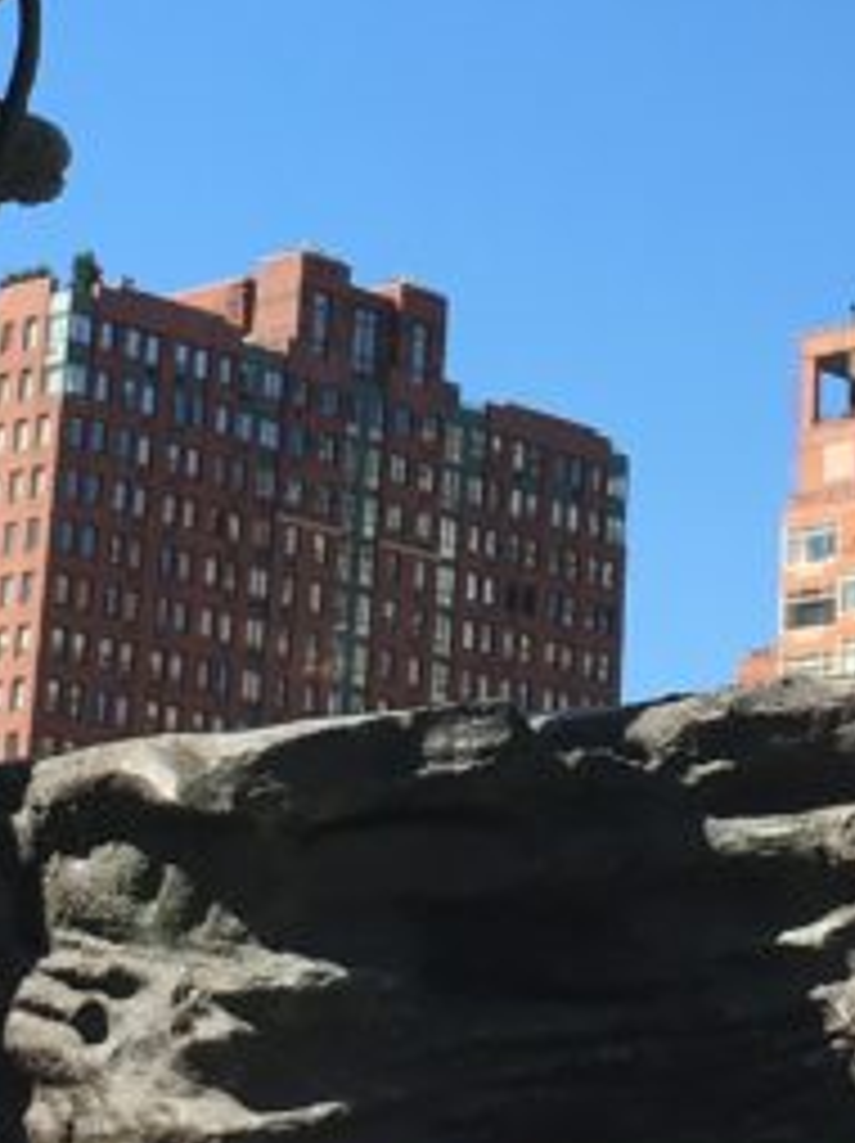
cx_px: 608
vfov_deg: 16.6
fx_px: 3860
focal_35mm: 117
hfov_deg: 12.6
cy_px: 130
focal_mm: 4.15
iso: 25
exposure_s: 1/855
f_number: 2.2
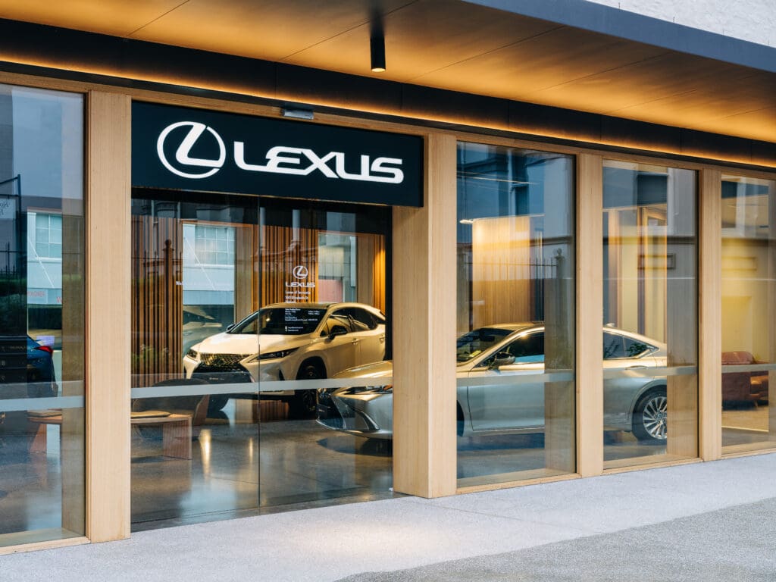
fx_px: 1143
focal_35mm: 51
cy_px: 291
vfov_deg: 28.6
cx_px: 388
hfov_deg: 37.5
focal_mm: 64
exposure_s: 1.3
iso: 100
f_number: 9
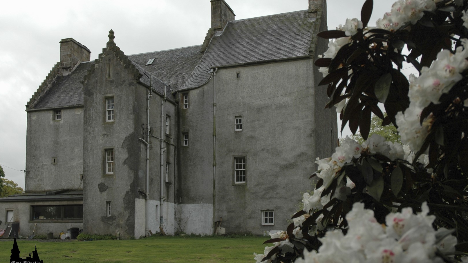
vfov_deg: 30.0
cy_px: 123
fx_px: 490
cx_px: 235
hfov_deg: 51.0
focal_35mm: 40
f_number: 6.3
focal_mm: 25
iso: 200
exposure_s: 1/160
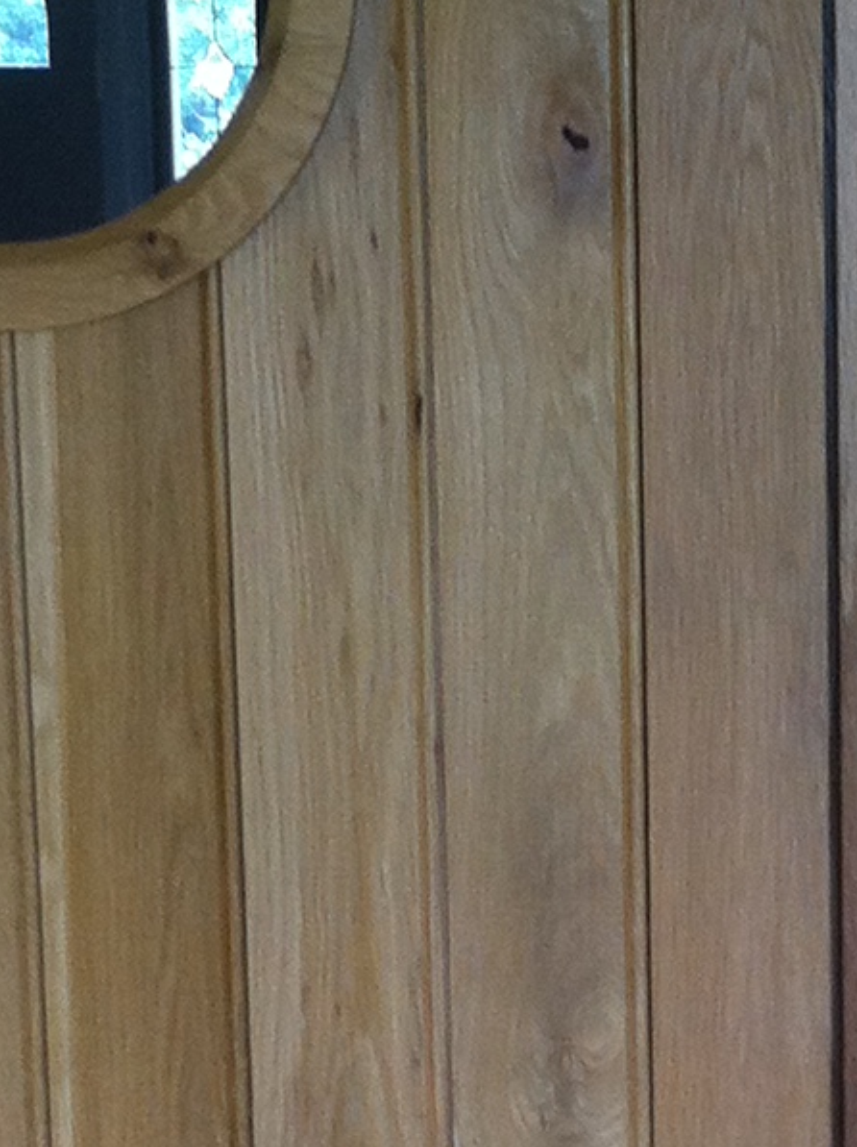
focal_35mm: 152
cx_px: 822
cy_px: 1105
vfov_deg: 12.9
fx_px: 5030
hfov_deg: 9.7
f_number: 2.8
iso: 80
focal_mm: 3.85
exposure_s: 1/24
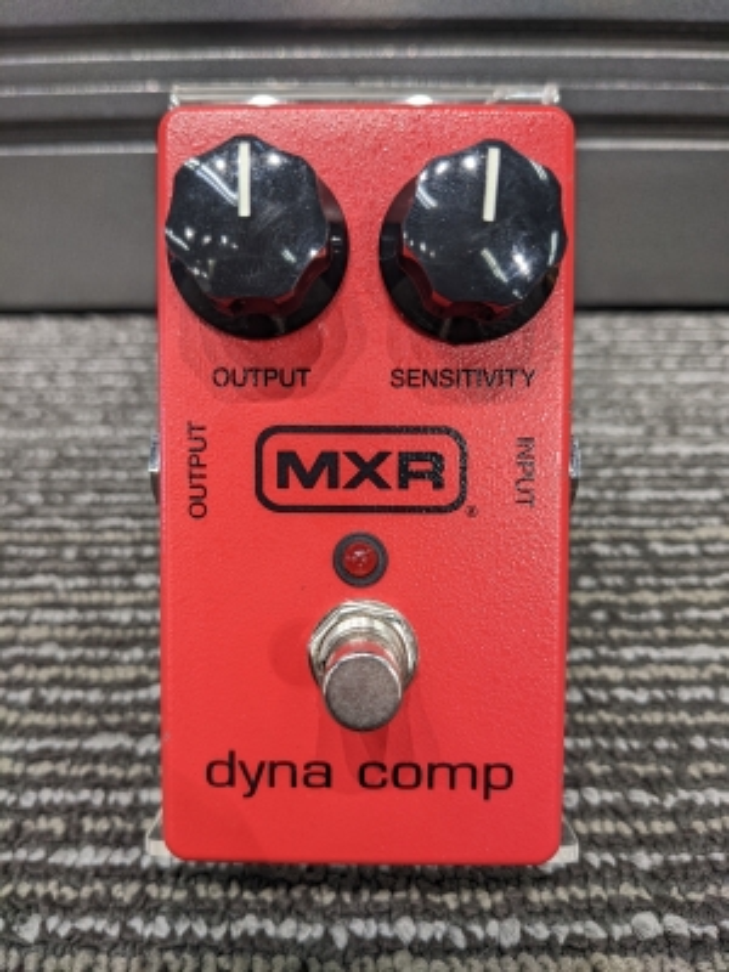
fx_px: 758
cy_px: 486
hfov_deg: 51.4
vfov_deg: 65.3
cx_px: 364
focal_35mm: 27
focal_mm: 4.38
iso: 67
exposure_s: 1/60
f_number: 1.73
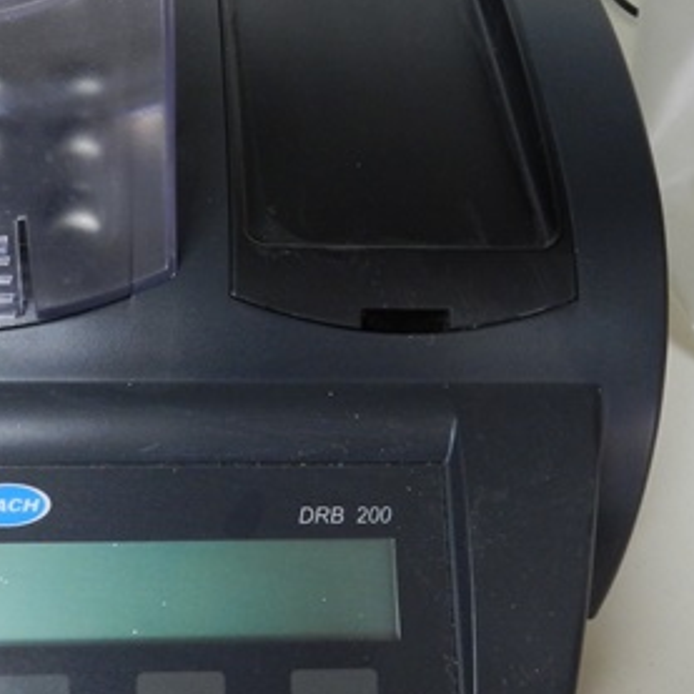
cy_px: 308
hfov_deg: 35.7
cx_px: 225
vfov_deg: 36.0
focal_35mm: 47
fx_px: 1066
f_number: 3.4
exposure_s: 1/25
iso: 400
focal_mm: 4
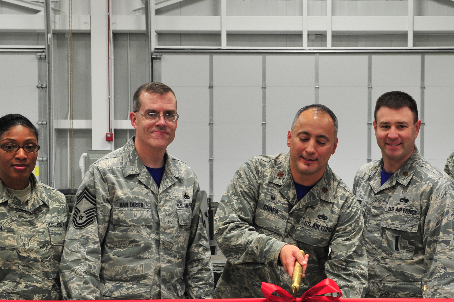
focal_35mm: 73
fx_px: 920
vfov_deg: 18.6
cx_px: 315
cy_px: 208
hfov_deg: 27.5
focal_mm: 38
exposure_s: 1/60
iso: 1000
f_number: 8
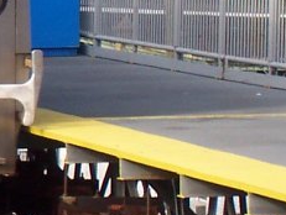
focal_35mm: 491
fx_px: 4063
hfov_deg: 4.0
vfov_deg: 3.0
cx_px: -344
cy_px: -54
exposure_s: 1/250
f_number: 4.8
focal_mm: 16.8
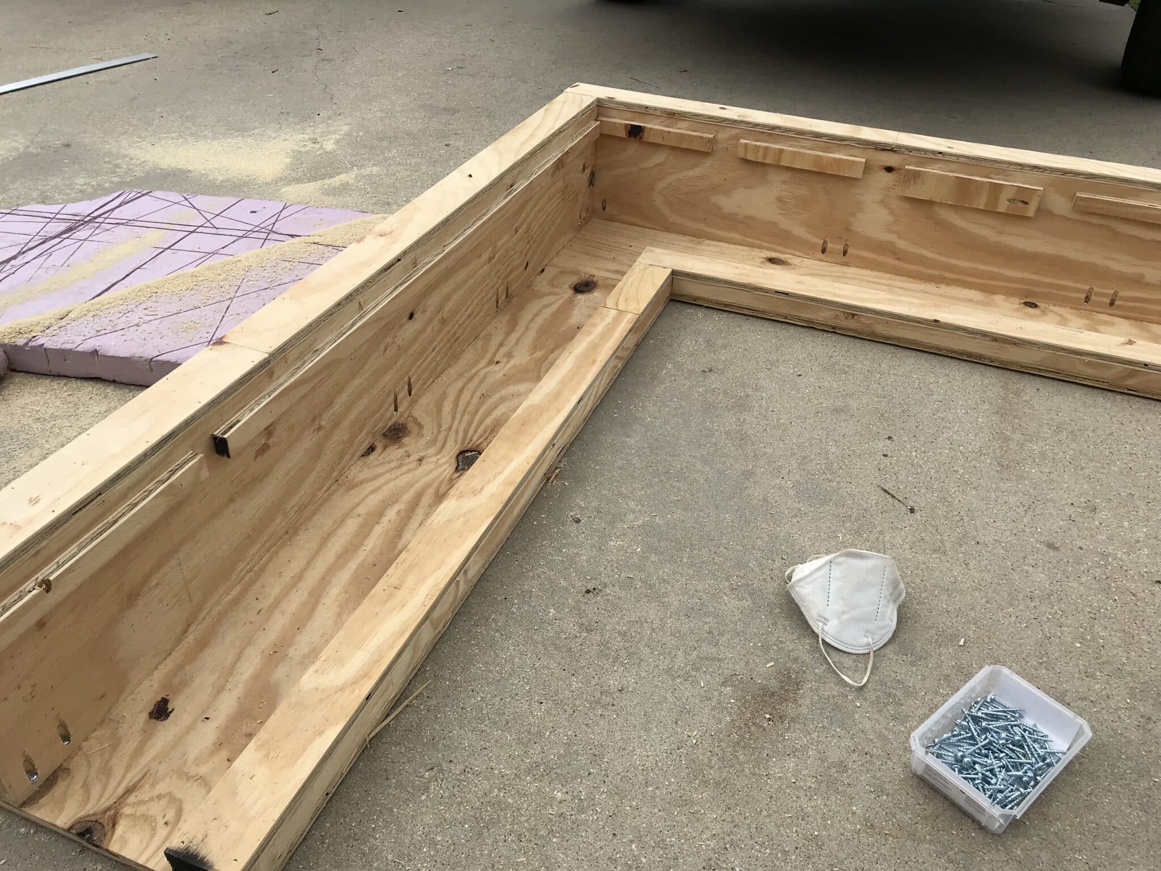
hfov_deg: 63.4
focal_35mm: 28
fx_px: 939
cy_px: 436
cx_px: 580
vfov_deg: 49.7
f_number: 1.8
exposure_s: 1/1227
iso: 20
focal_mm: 3.99
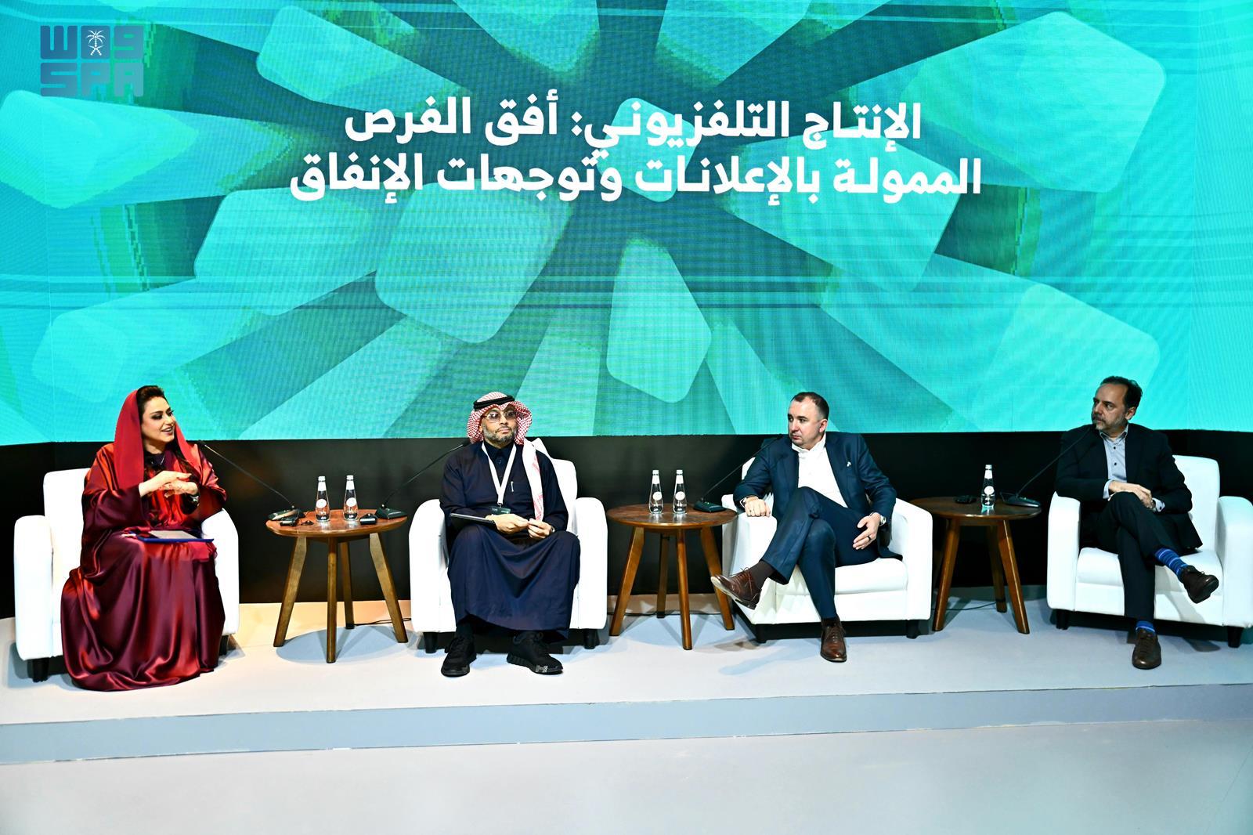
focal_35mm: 30
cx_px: 626
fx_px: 1061
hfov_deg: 61.1
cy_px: 418
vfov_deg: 42.9
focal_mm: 30.5
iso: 2000
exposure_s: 1/161
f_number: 2.8
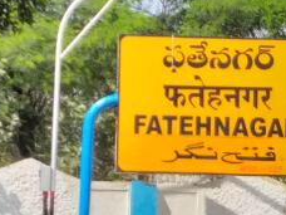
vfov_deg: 20.2
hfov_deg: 26.6
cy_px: 97
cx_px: 182
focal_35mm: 73
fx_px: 603
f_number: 1.7
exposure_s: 1/1054
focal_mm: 3.93
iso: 40
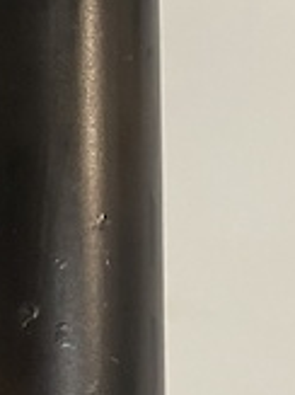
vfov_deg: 14.2
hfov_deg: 11.5
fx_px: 1456
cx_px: 7
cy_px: -242
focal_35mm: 128
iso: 500
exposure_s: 1/40
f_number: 1.6
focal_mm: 5.1
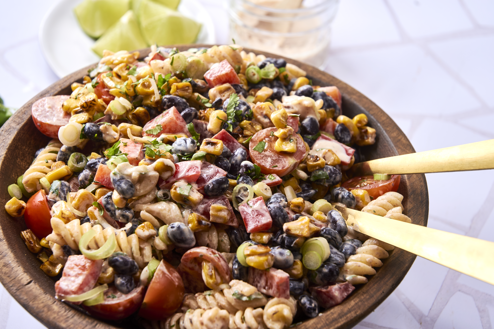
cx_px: 247
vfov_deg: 17.5
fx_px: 1070
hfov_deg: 26.0
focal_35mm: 78
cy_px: 164
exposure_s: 1/100
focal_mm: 52
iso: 100
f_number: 8
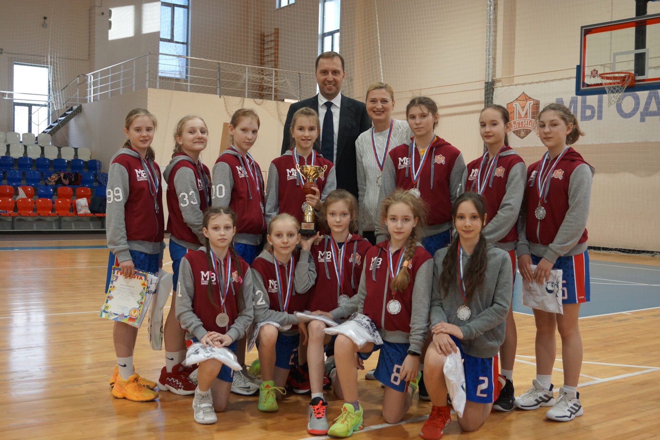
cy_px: 220
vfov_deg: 31.9
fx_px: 770
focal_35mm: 42
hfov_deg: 46.4
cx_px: 330
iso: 640
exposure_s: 1/160
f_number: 4.5
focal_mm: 28
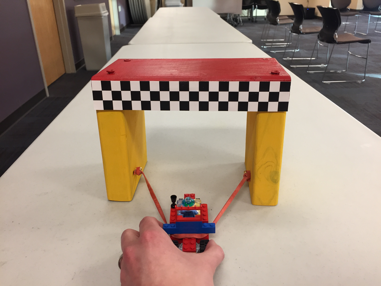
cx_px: 190
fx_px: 319
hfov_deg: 61.7
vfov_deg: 48.2
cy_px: 143
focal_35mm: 29
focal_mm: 4.15
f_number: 2.2
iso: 80
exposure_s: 1/30
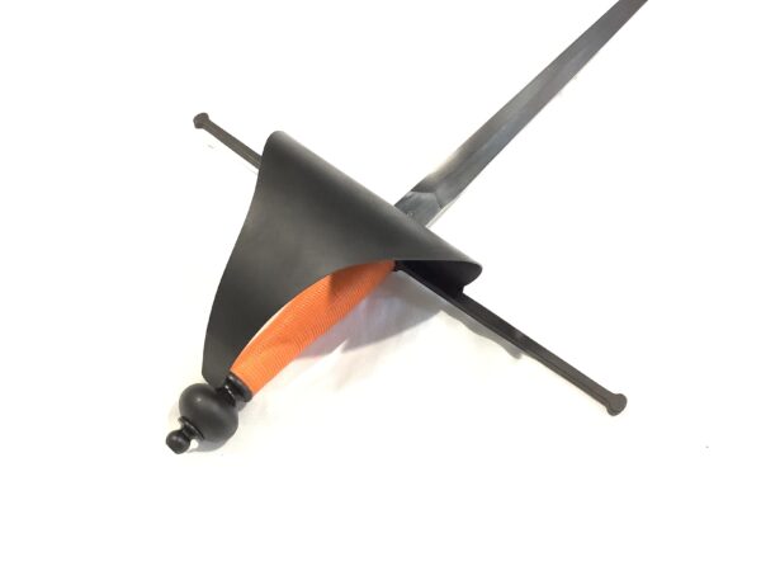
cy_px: 286
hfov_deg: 58.4
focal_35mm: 31
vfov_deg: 45.4
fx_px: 682
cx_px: 380
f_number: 2.4
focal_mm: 3.3
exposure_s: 1/30
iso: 400
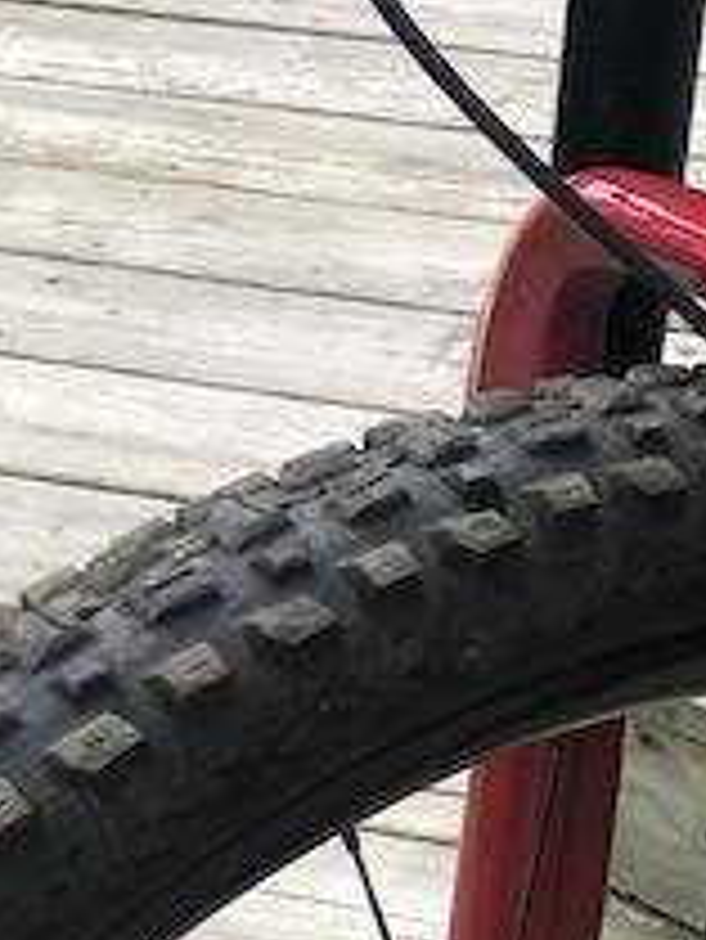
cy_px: 675
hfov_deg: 13.4
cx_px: 872
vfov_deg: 18.3
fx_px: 2907
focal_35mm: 107
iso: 20
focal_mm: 3.99
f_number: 1.8
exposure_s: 1/631
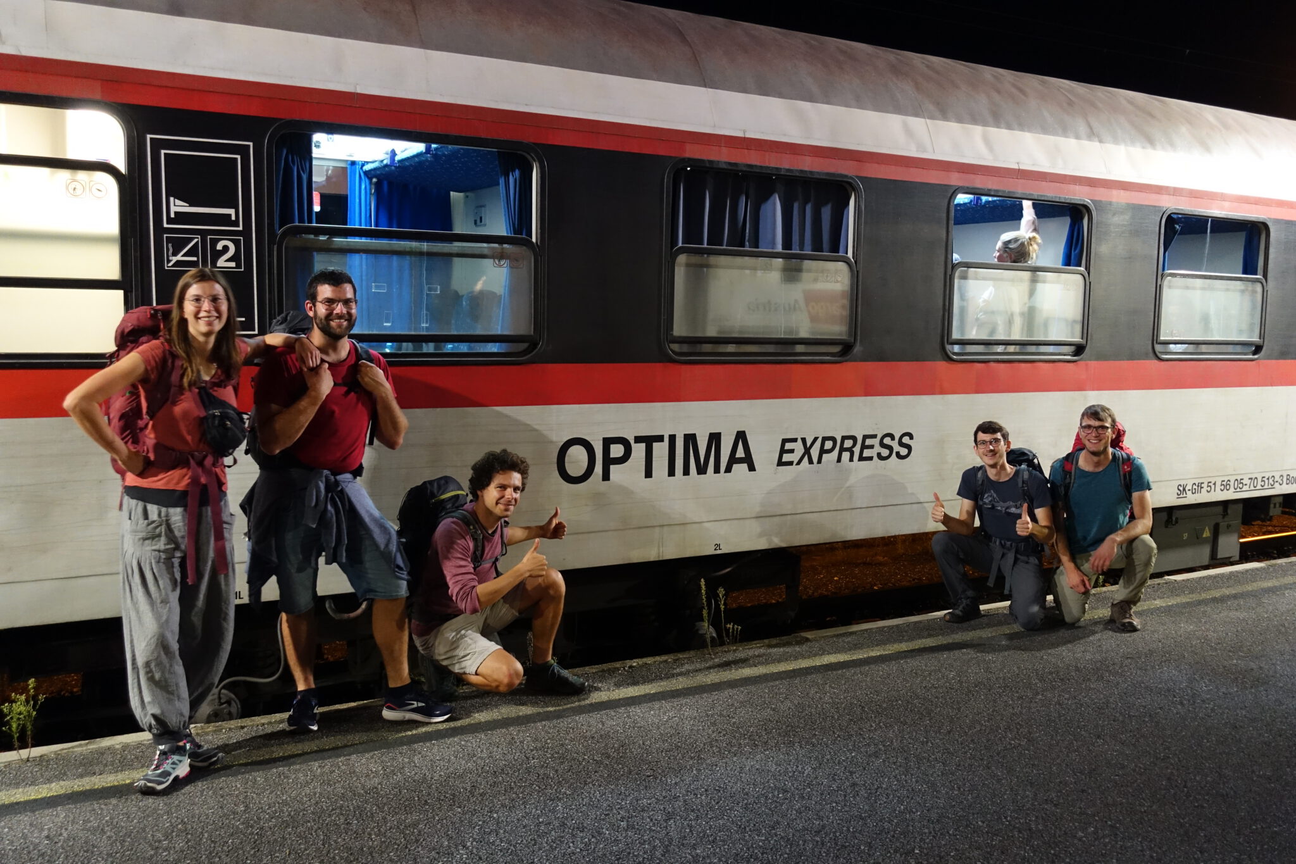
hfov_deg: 58.7
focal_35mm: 32
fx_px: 1152
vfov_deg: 41.1
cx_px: 648
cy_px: 432
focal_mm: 11.81
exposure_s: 1/8
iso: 1000
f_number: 2.8
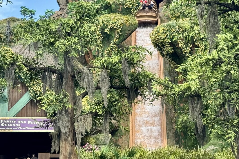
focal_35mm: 94
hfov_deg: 21.7
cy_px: 49
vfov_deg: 14.5
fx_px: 624
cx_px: 138
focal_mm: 6.76
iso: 64
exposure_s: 1/1193
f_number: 1.78
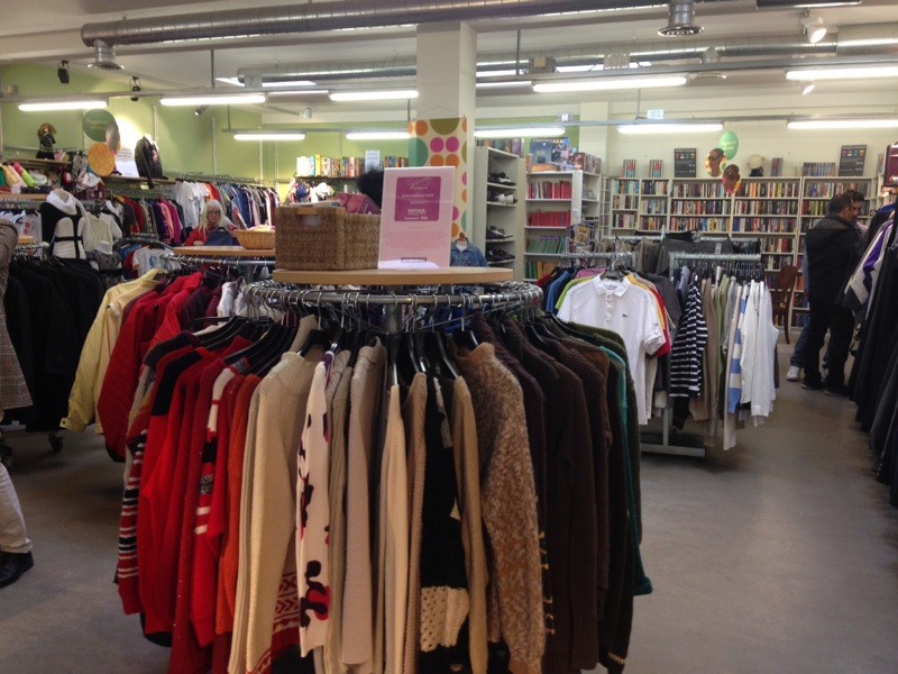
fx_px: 856
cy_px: 337
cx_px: 449
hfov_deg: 55.4
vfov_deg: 42.9
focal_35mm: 33
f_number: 2.4
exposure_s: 1/20
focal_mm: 4.12
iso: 64
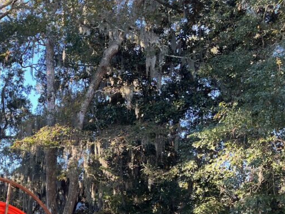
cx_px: 13
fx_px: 428
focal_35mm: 52
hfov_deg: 34.2
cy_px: 210
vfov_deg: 26.6
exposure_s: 1/172
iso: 64
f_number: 1.6
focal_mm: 5.1
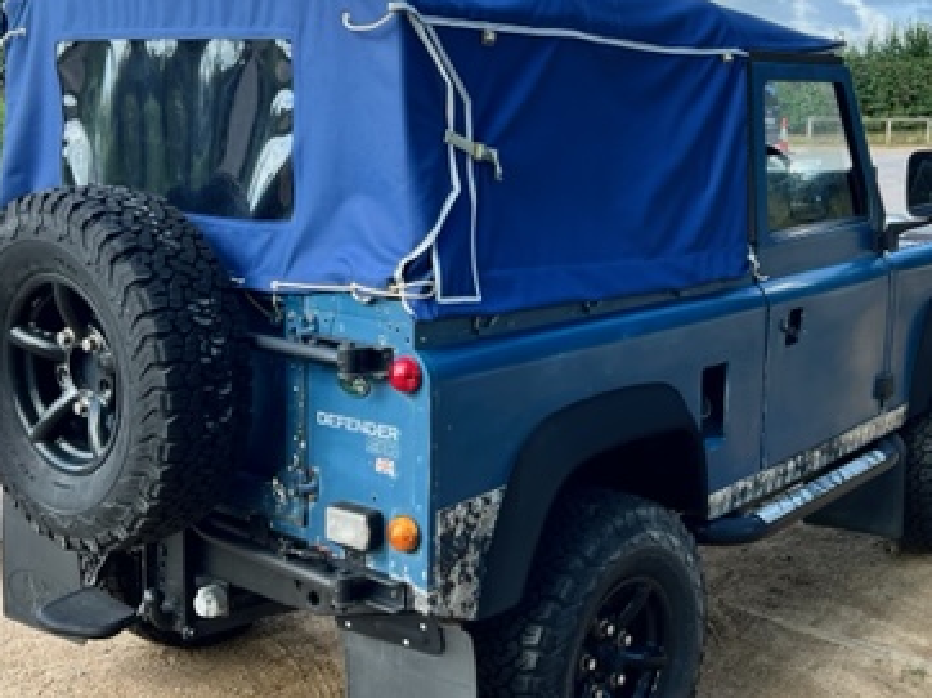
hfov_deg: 41.3
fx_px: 1238
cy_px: 309
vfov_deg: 31.5
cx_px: 479
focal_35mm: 46
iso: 50
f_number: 1.5
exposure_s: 1/808
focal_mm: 5.7
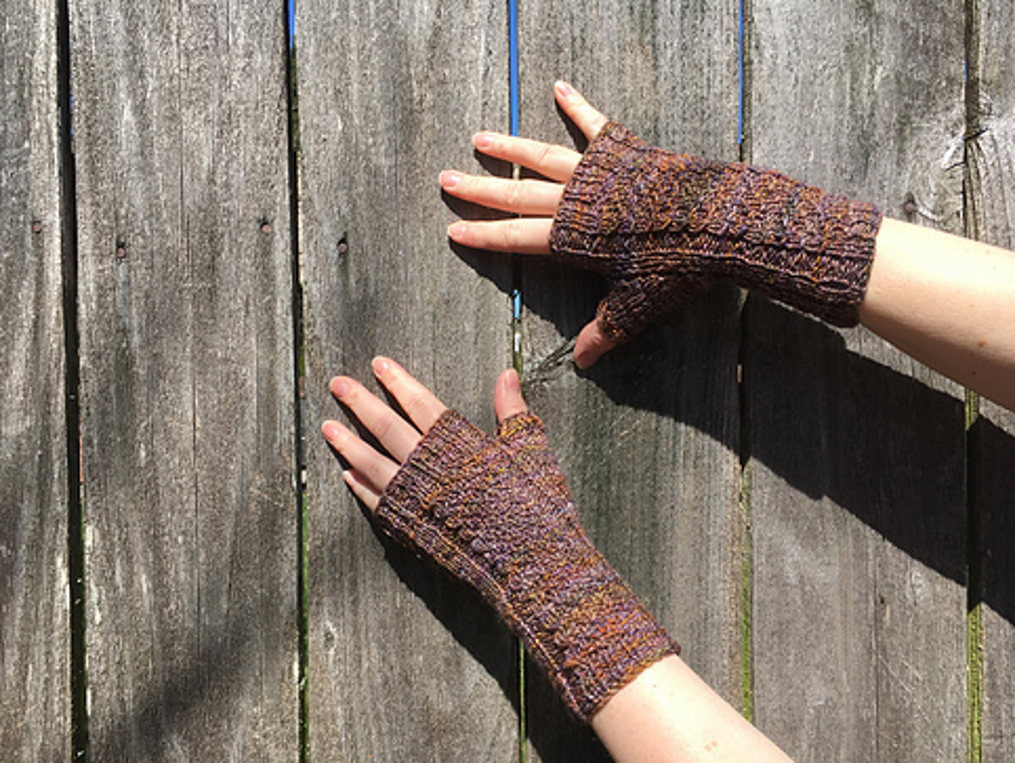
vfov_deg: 46.9
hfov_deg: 59.9
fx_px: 880
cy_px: 384
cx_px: 517
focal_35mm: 30
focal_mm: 4.15
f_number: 2.2
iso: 25
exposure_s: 1/1261
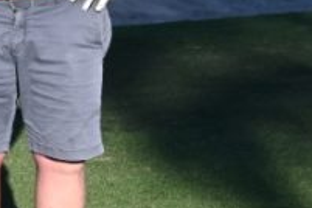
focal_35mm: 253
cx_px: -121
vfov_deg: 5.4
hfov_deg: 8.0
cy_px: -172
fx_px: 2189
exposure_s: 1/1600
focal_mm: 33
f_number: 6.3
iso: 400
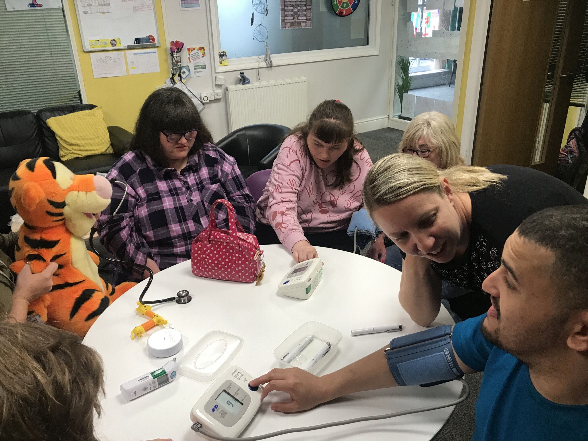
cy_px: 220
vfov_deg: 49.7
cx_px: 294
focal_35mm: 28
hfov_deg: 63.4
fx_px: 476
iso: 32
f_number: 1.8
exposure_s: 1/33
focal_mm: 3.99
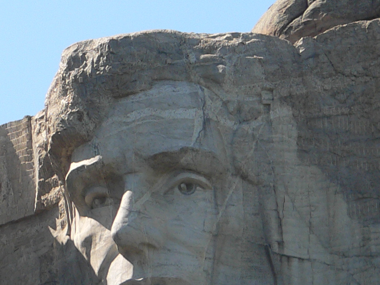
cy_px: 138
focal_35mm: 535
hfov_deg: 3.7
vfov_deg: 2.8
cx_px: -189
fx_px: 5875
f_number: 4
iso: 80
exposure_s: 1/400
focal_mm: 29.4
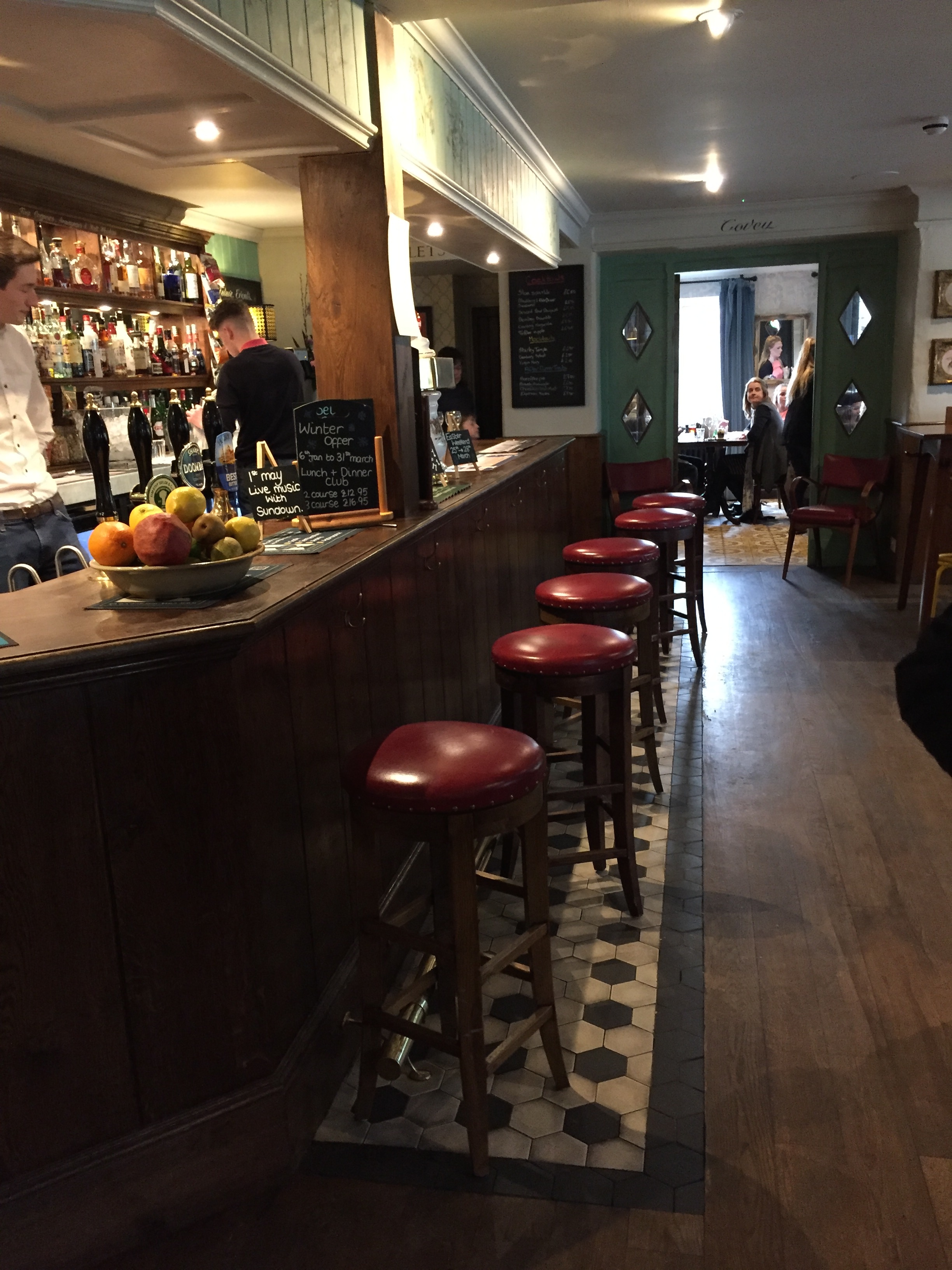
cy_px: 635
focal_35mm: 29
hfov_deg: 48.2
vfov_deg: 61.7
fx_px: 1063
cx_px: 476
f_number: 2.2
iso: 320
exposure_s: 1/17
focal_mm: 4.15
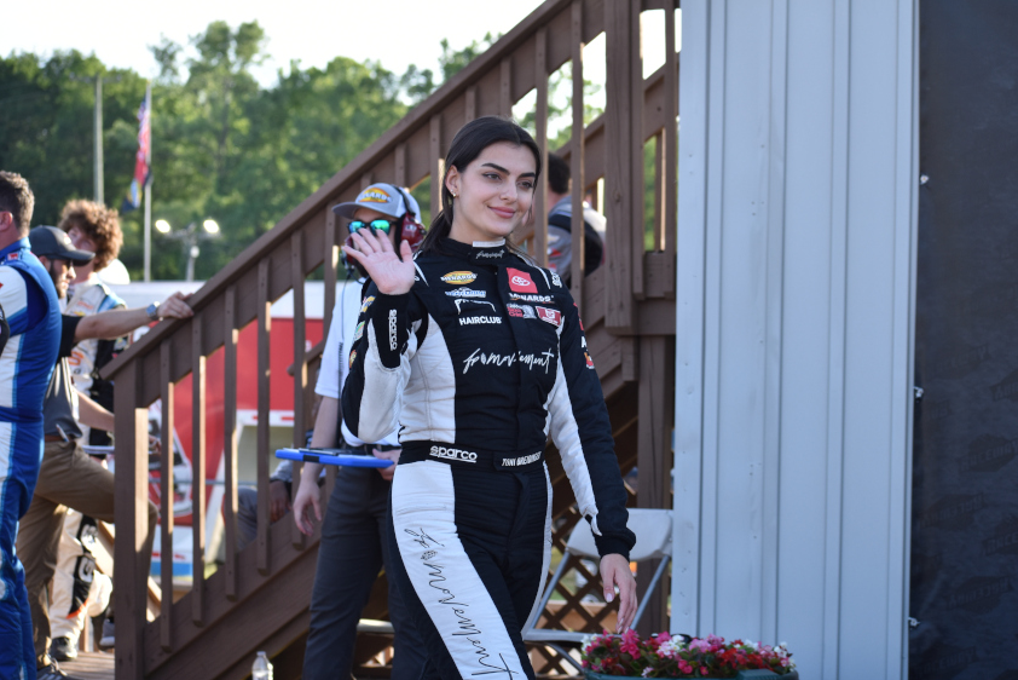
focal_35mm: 106
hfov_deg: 19.3
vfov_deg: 12.9
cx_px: 507
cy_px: 339
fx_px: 2998
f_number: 5.6
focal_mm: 70
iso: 200
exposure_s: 1/250
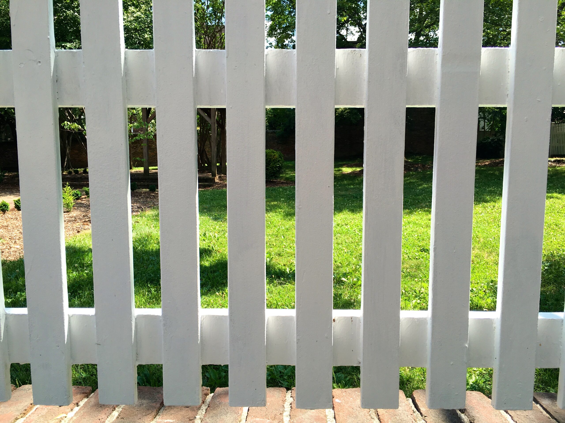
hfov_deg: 61.7
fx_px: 473
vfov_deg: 48.2
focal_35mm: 29
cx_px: 282
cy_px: 212
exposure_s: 1/519
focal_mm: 4.15
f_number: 2.2
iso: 25
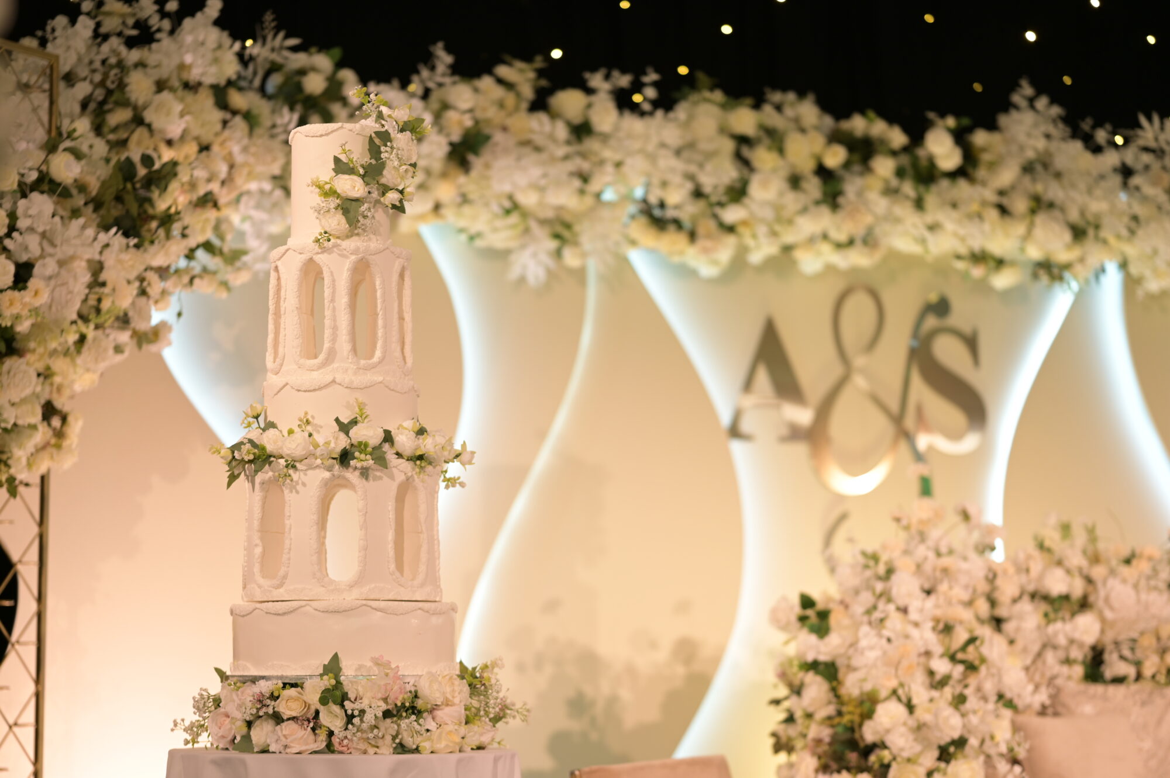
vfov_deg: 16.1
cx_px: 585
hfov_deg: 23.9
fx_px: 2761
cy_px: 389
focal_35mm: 85
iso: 200
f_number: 1.8
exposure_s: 1/100
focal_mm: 85
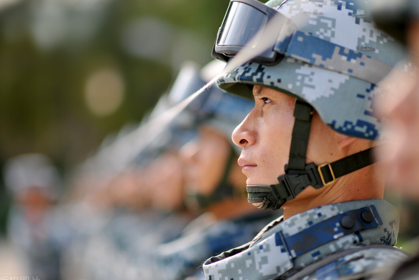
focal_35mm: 99
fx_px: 1153
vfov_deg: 13.8
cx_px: 240
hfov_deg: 20.6
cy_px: 127
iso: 80
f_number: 1.4
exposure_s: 1/1000
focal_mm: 85
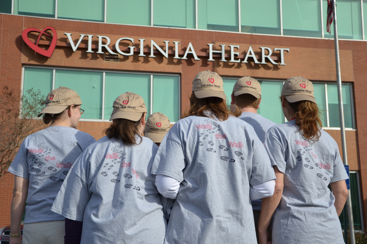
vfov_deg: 27.5
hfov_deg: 40.3
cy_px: 122
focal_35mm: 49
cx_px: 187
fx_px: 499
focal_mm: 32
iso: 100
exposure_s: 1/1000
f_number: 4.2
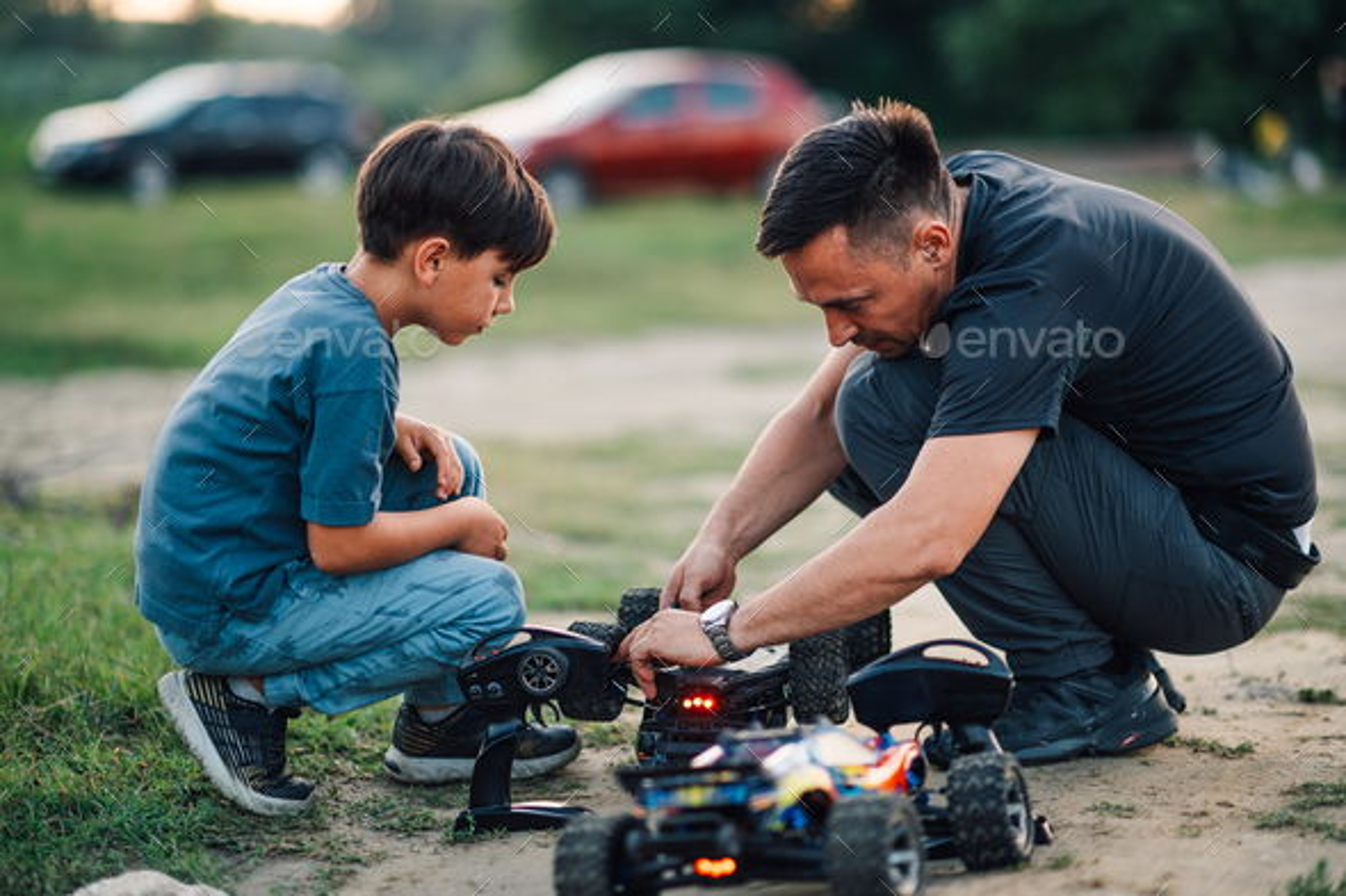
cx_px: 673
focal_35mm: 85
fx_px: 3177
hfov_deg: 23.9
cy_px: 448
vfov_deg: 16.1
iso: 80
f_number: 1.8
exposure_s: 1/250
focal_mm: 85
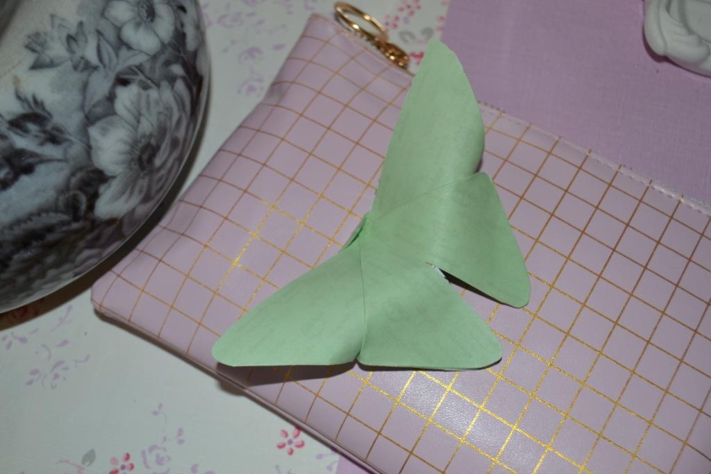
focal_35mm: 45
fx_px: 889
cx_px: 356
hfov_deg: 43.6
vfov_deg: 29.9
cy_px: 237
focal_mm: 30
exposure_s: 1/60
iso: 180
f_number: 4.5
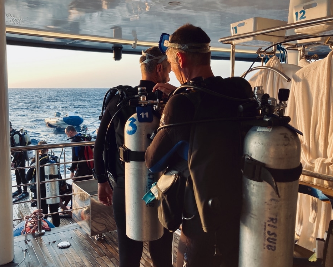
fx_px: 296
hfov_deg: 58.7
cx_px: 152
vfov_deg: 48.5
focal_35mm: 30
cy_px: 136
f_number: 1.8
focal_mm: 3.99
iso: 40
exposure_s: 1/107
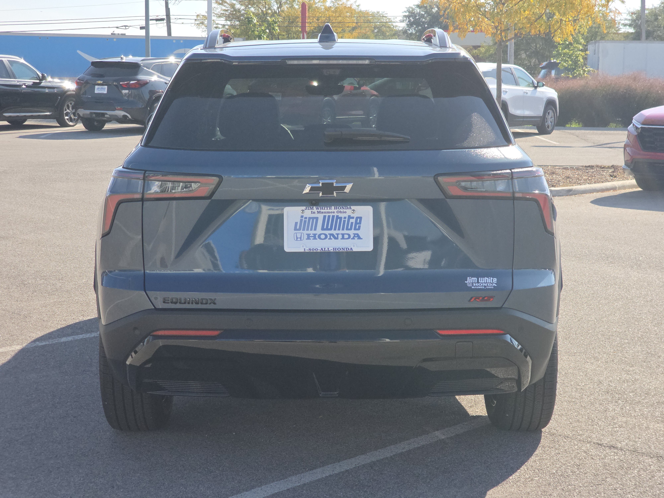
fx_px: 1324
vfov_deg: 21.3
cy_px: 249
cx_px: 332
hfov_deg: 28.2
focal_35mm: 69
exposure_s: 1/1304
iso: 50
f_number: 2.4
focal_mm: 7.9
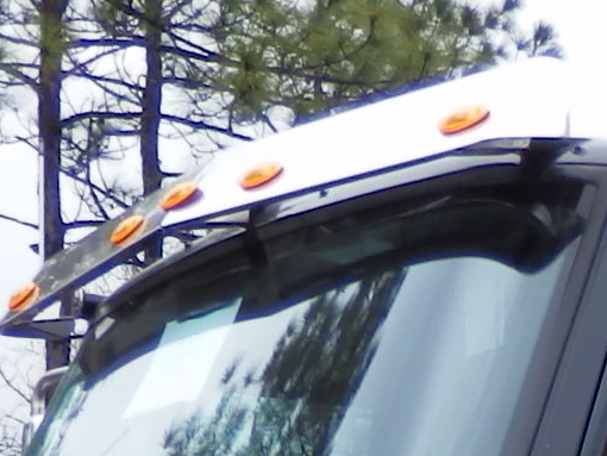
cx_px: 737
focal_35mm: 160
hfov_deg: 12.1
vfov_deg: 8.6
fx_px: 2807
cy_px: 1020
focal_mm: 4.5
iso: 80
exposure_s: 1/250
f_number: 3
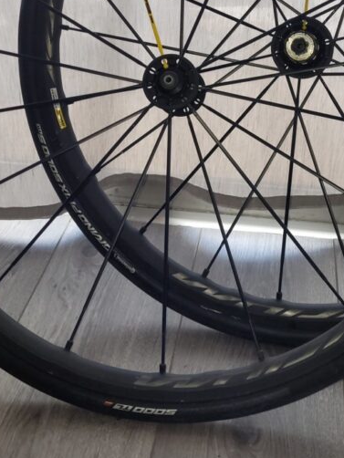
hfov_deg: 27.4
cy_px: 104
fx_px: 702
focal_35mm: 53
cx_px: 226
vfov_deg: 35.2
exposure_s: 1/100
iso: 64
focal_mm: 5.4
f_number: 1.8
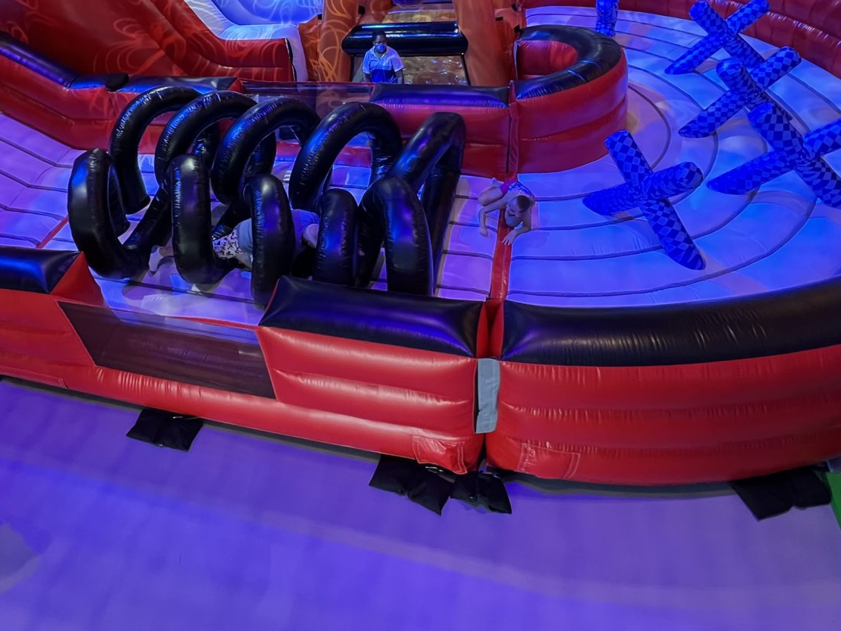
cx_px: 331
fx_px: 583
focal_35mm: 24
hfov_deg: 70.7
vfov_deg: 54.8
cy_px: 176
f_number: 1.8
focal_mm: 1.57
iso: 250
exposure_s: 1/120
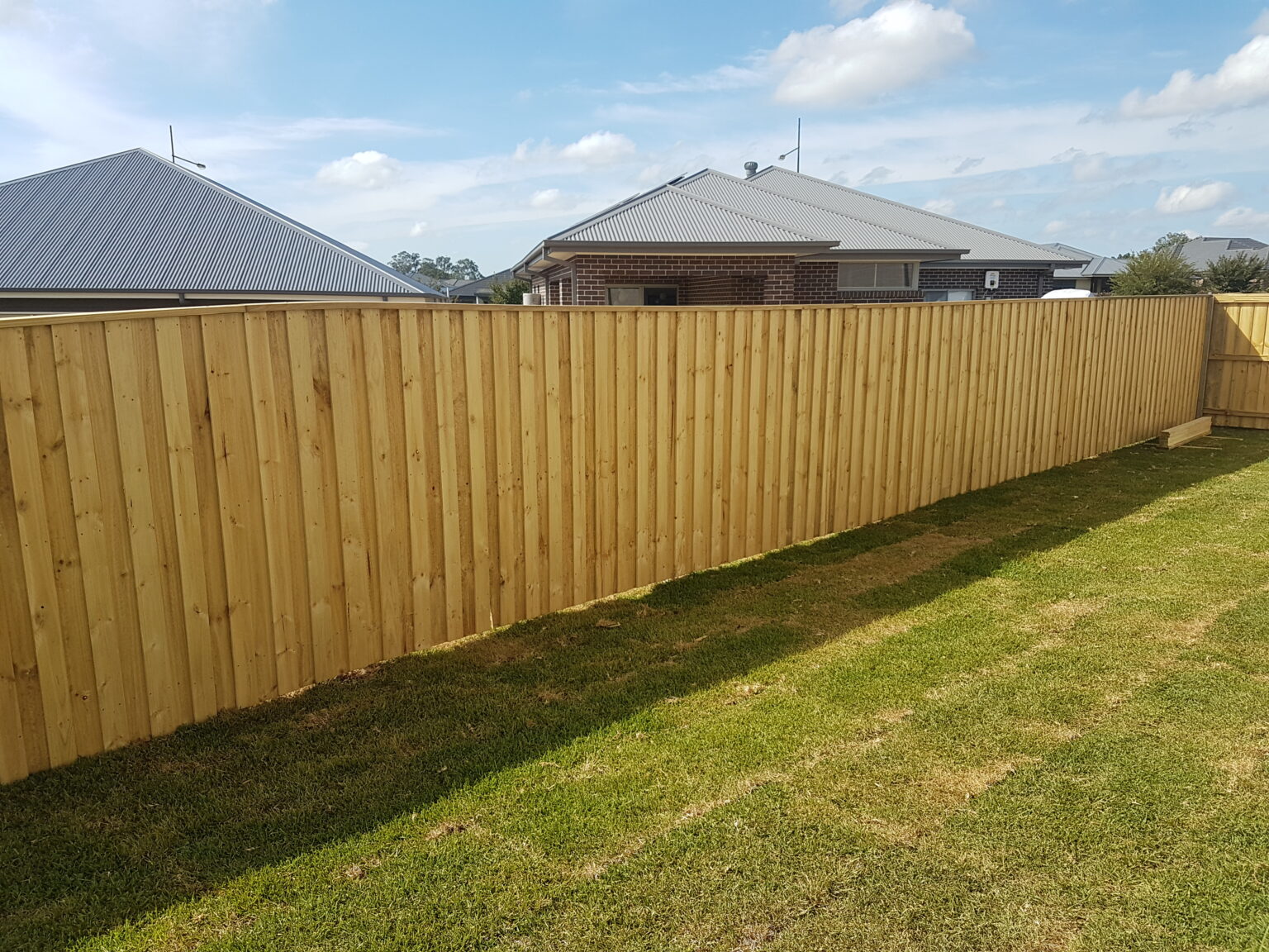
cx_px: 634
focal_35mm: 26
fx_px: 953
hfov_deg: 67.3
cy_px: 476
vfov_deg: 53.1
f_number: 1.7
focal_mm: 4.2
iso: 40
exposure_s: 1/1508
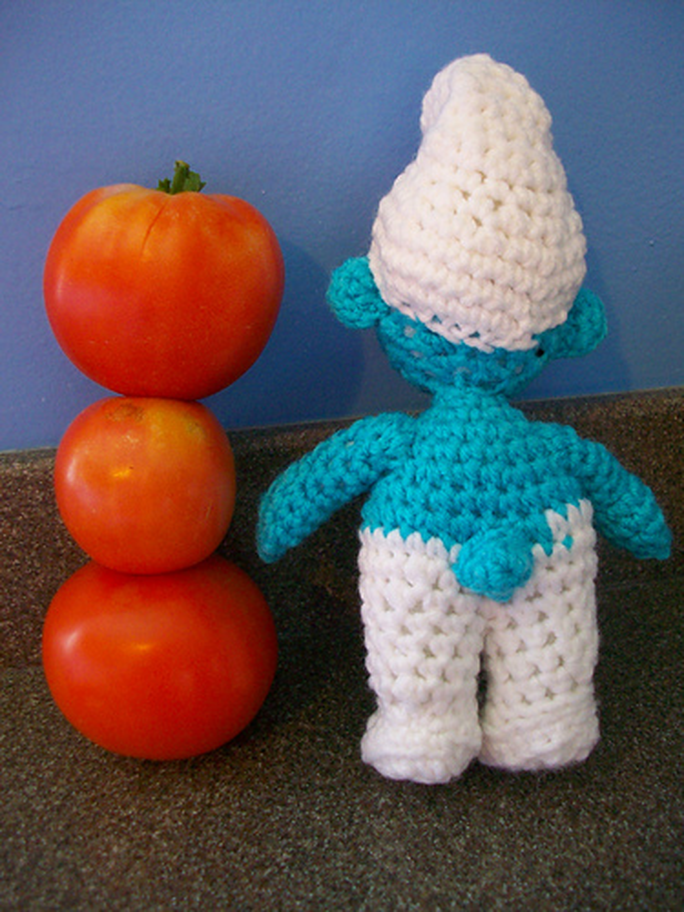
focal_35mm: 34
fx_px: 896
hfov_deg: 41.8
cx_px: 342
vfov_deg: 54.0
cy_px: 456
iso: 160
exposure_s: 1/16.2
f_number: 2.8
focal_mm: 5.7
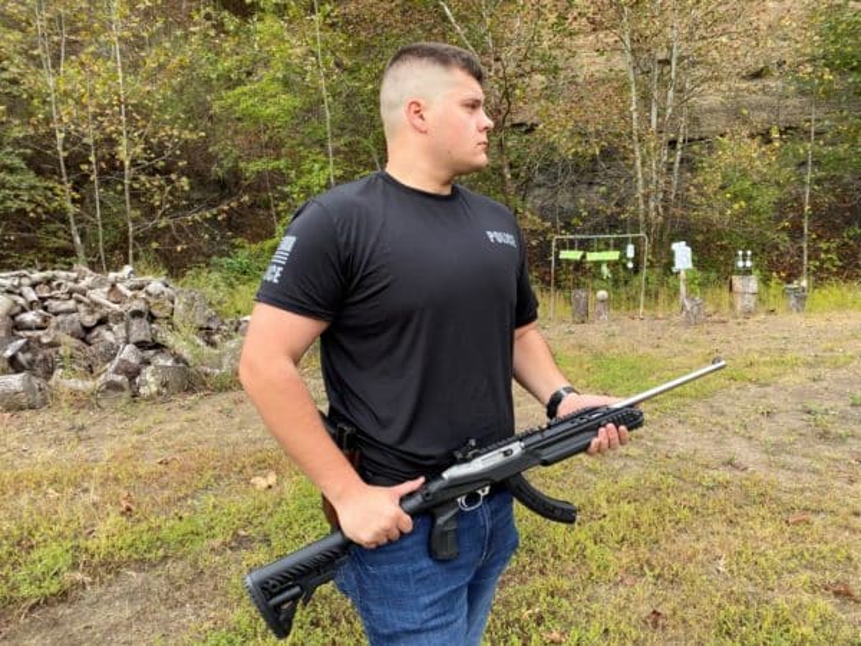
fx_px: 647
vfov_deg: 53.1
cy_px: 323
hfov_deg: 67.3
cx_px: 430
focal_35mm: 26
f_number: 1.8
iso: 32
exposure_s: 1/493
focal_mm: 4.25
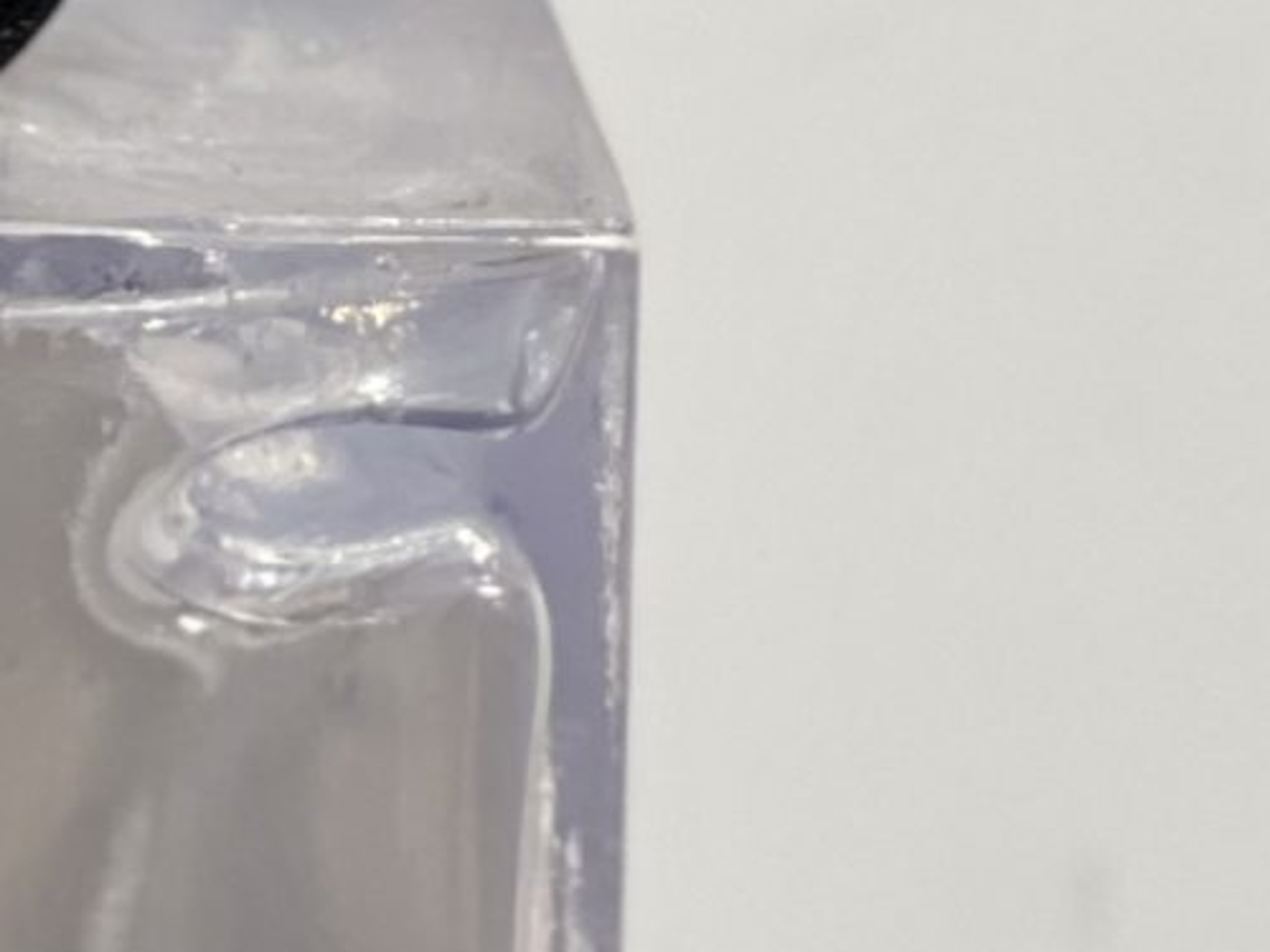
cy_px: -1142
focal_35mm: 328
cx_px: -1036
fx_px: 12034
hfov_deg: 5.9
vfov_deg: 4.5
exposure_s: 1/33
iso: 125
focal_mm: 7.5
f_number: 2.2
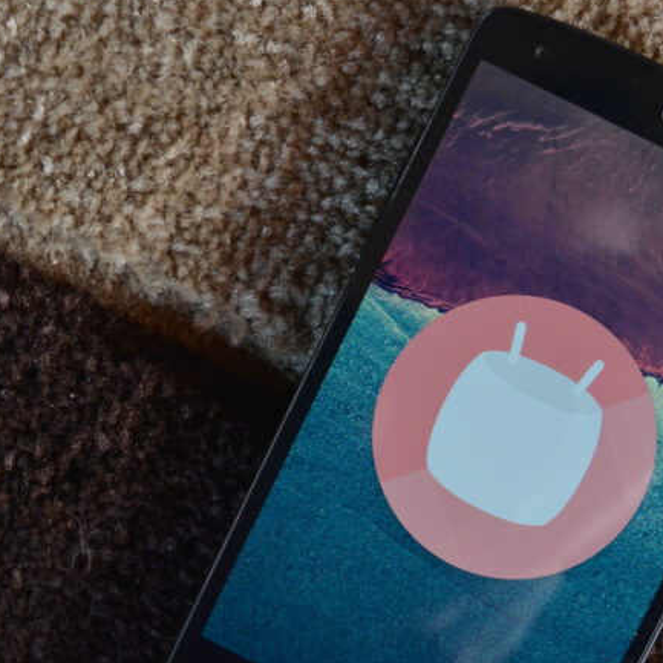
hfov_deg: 31.8
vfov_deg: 32.0
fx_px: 1148
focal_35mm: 53
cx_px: 464
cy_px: 430
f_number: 3.5
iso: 800
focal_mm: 18
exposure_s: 1/15
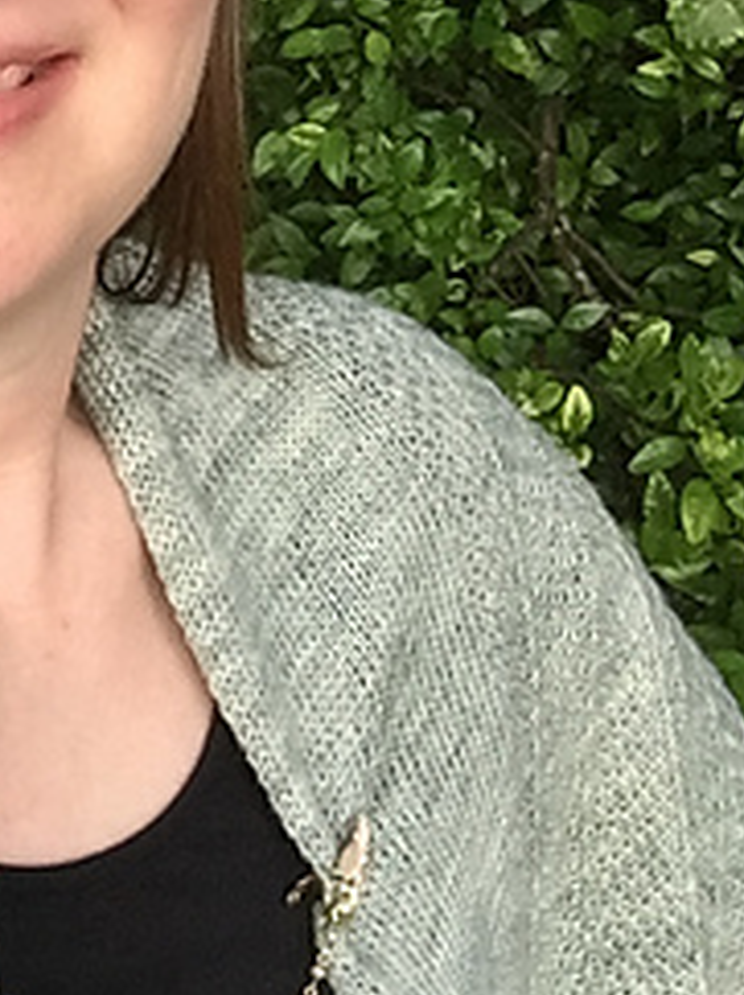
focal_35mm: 82
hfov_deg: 17.5
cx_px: 4
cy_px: 288
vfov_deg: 23.7
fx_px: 2354
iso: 50
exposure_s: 1/120
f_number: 2.2
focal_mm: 2.65
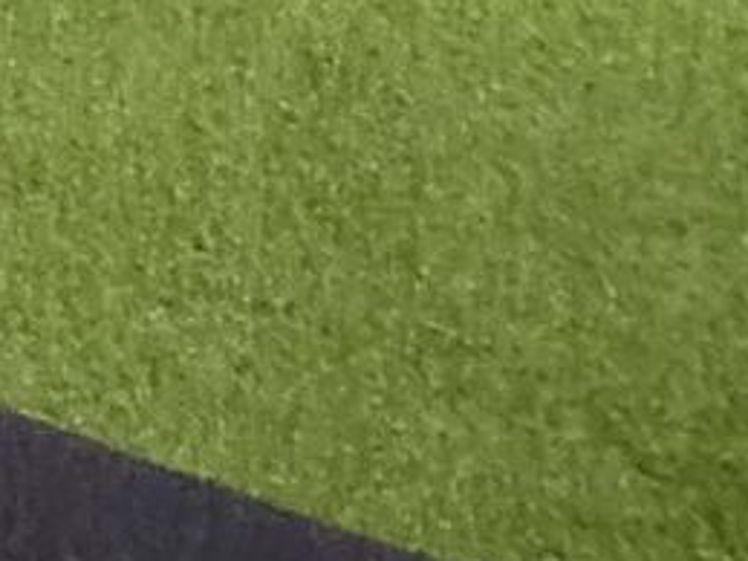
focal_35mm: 108
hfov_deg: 13.5
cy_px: -309
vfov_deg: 12.9
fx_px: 2333
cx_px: -1022
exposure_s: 1/33
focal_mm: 2.22
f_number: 2.2
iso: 1000
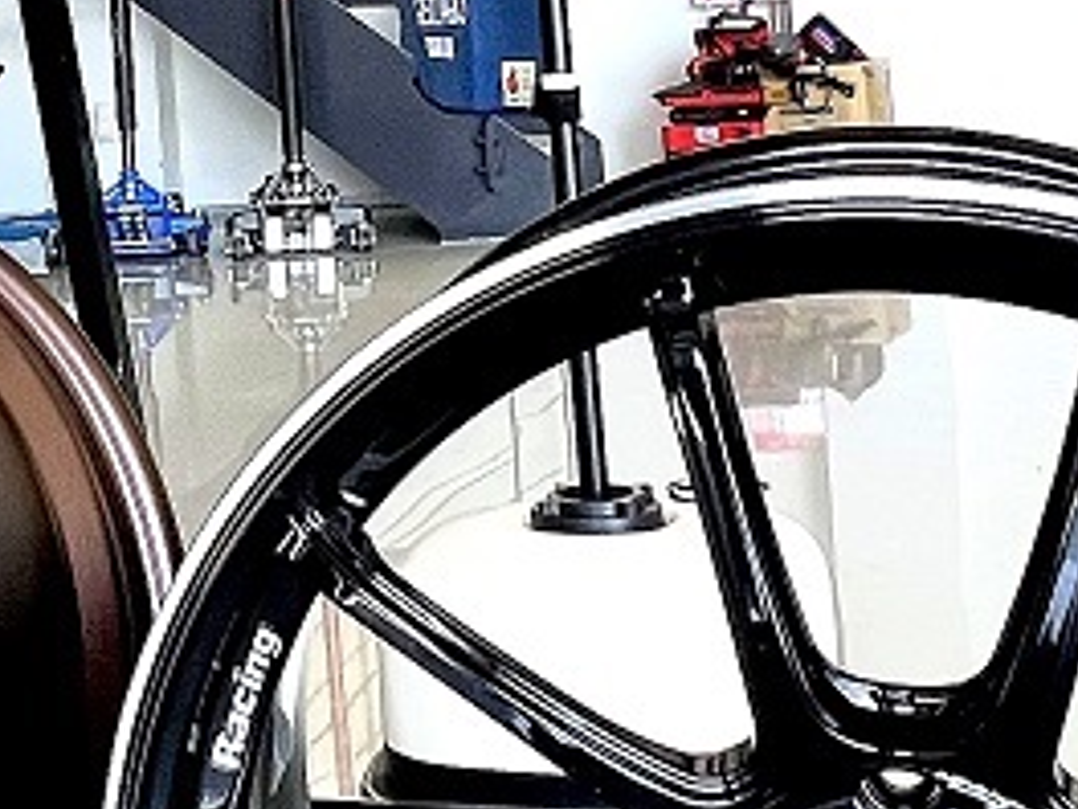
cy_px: -47
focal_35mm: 74
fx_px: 2304
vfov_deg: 19.2
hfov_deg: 25.1
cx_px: 16
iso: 80
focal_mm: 1.57
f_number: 1.8
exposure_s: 1/99
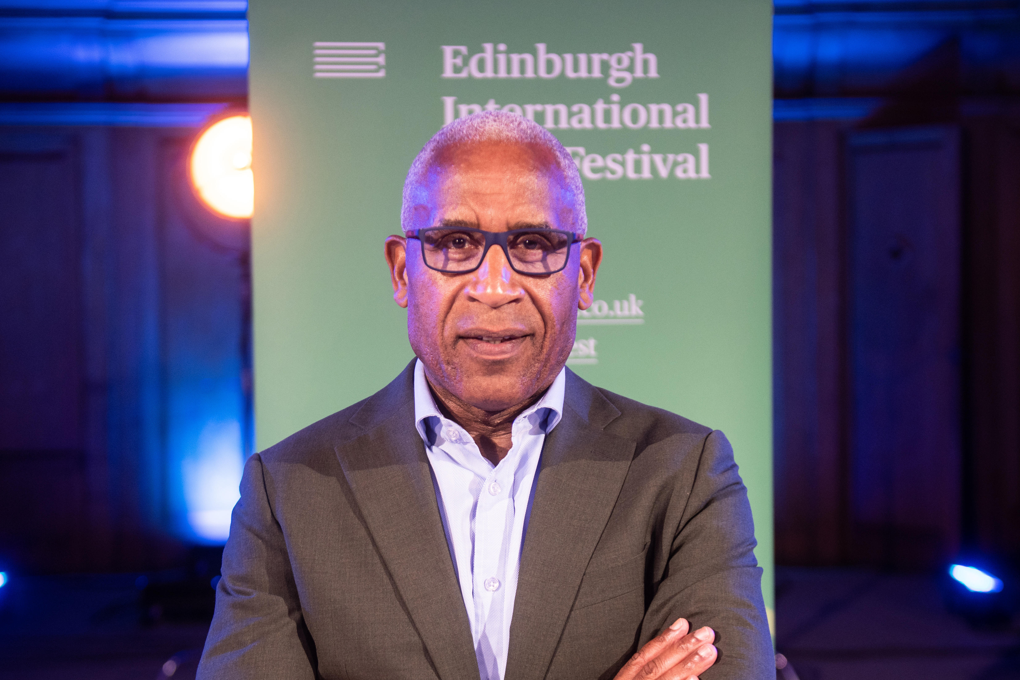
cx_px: 499
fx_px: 1926
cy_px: 349
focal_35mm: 68
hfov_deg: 29.7
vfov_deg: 20.0
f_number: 2.8
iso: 800
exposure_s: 1/60
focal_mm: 44
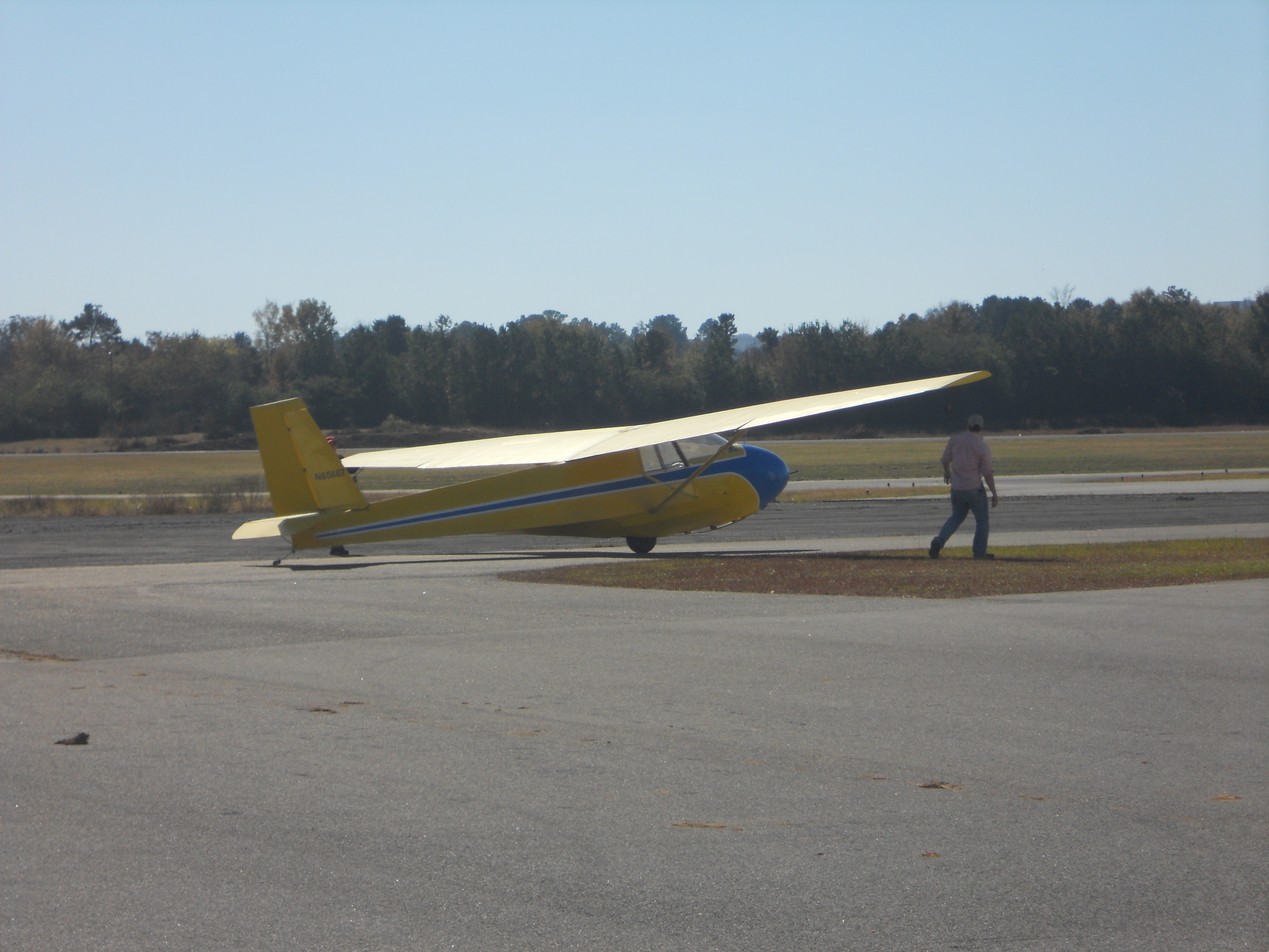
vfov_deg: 13.7
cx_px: 634
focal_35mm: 108
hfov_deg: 18.2
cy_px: 476
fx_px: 3959
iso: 80
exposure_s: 1/640
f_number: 5.9
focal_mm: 19.6
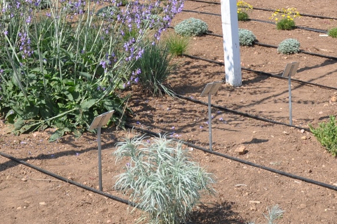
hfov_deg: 22.9
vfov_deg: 14.5
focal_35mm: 89
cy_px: -90
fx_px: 832
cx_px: 186
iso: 200
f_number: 9
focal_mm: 20
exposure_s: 1/320
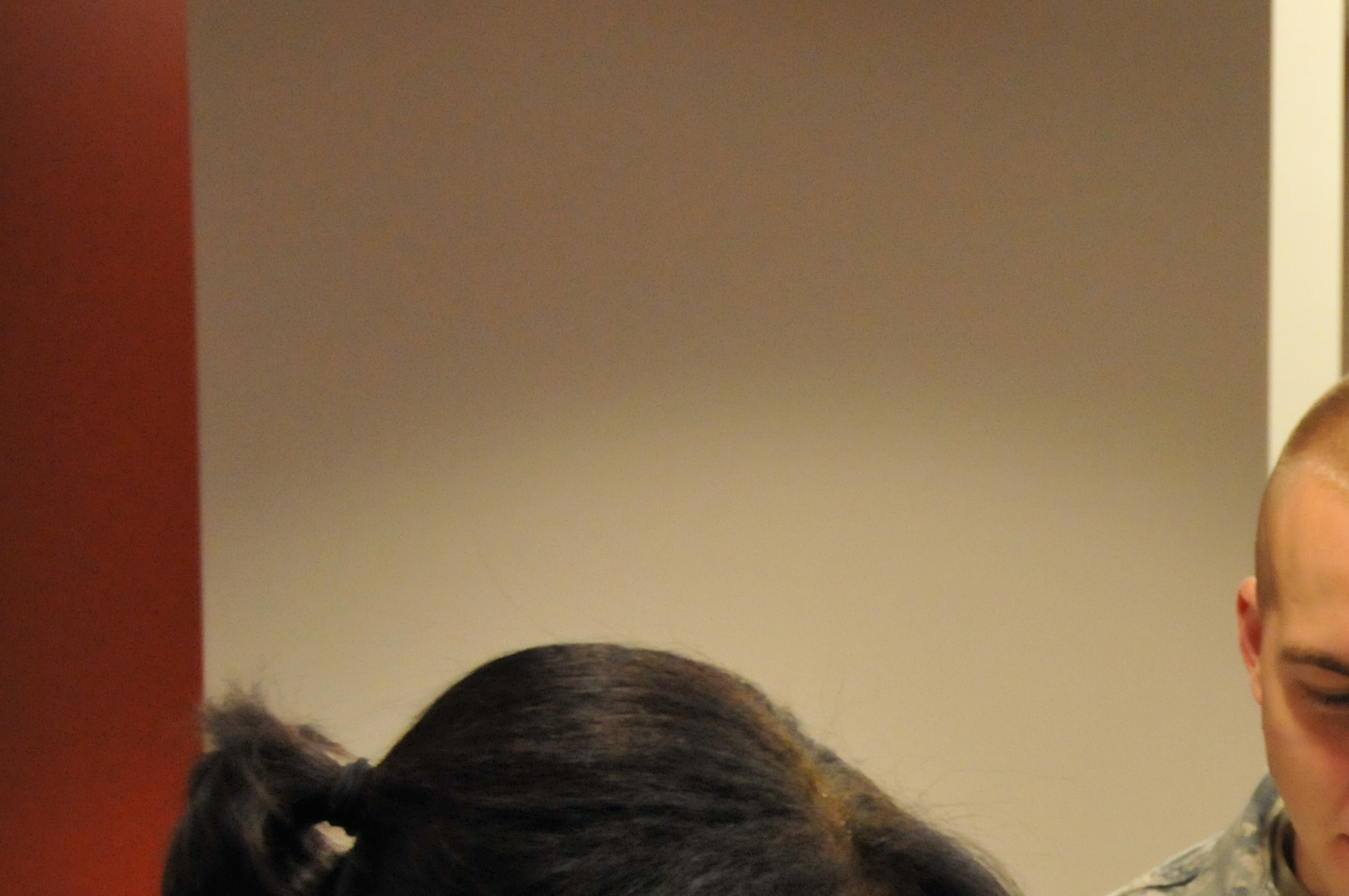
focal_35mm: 123
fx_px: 4604
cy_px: 1057
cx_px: 1420
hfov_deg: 16.3
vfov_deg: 10.9
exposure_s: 1/60
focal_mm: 34
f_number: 4.2
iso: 1600
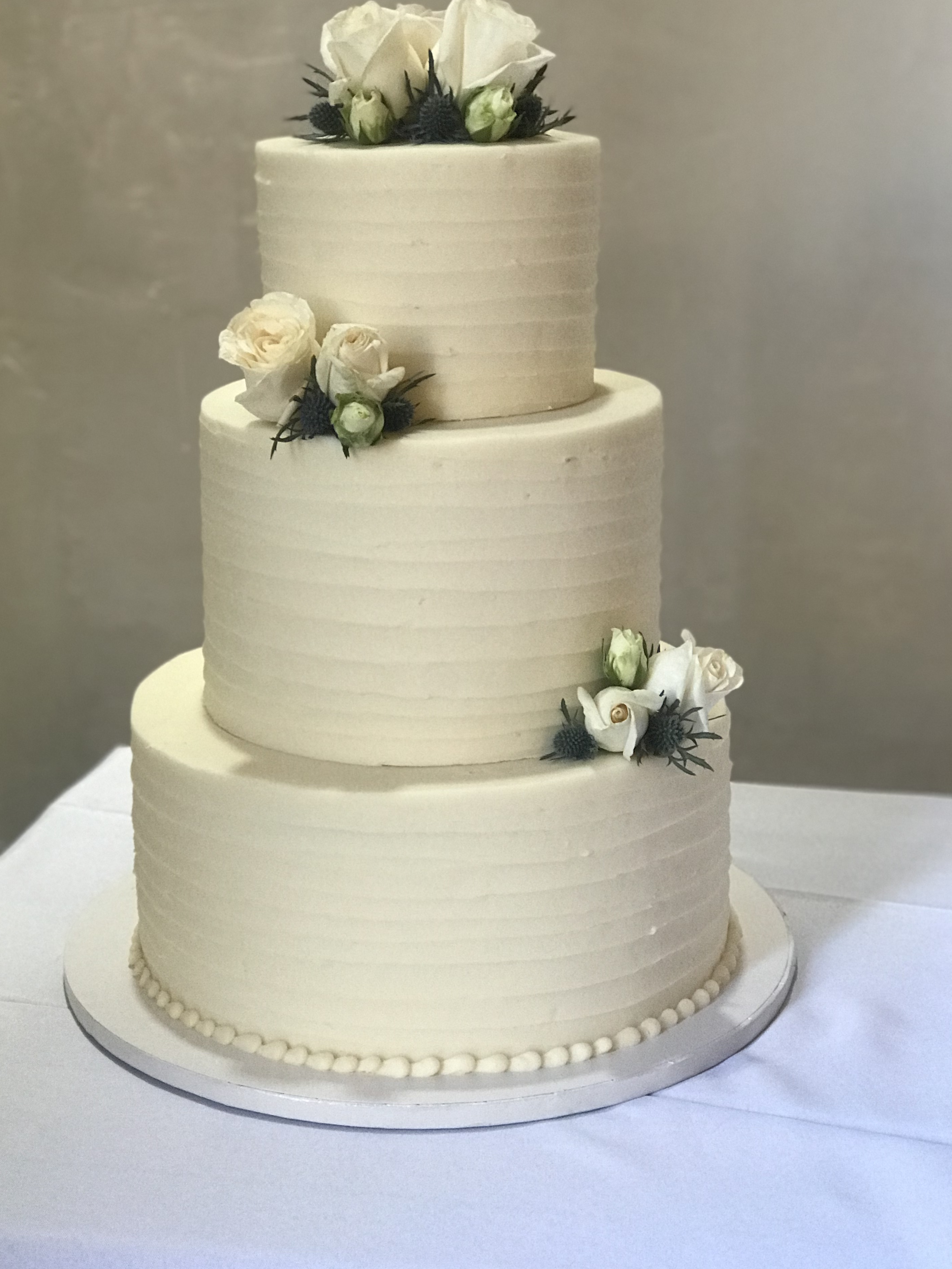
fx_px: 2237
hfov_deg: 24.0
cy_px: 600
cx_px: 446
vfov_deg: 31.7
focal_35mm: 61
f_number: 2.8
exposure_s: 1/60
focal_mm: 6.6
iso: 160
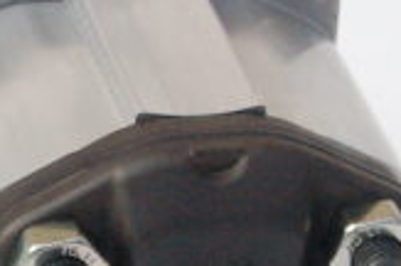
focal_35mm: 389
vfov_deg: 3.5
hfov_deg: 5.3
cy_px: 211
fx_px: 4329
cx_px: -204
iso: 1600
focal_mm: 55
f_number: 20
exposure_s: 1/400
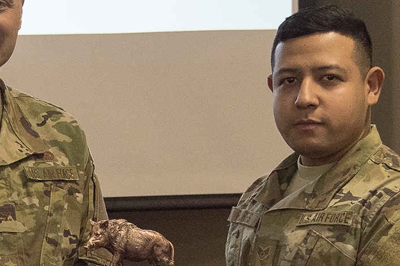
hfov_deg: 11.5
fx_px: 1988
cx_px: 133
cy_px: 254
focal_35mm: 179
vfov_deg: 7.6
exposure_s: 1/125
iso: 2800
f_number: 6.3
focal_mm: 70
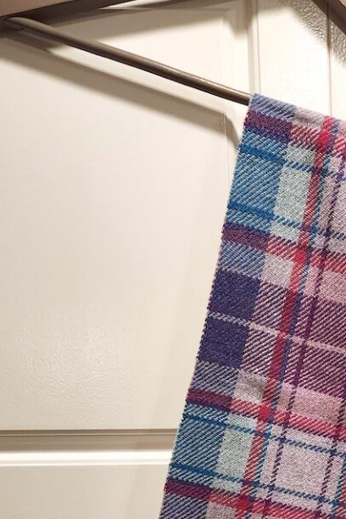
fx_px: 865
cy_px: 581
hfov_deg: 21.4
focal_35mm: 60
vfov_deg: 29.8
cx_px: 388
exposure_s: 1/120
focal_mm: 5.4
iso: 200
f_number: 1.8
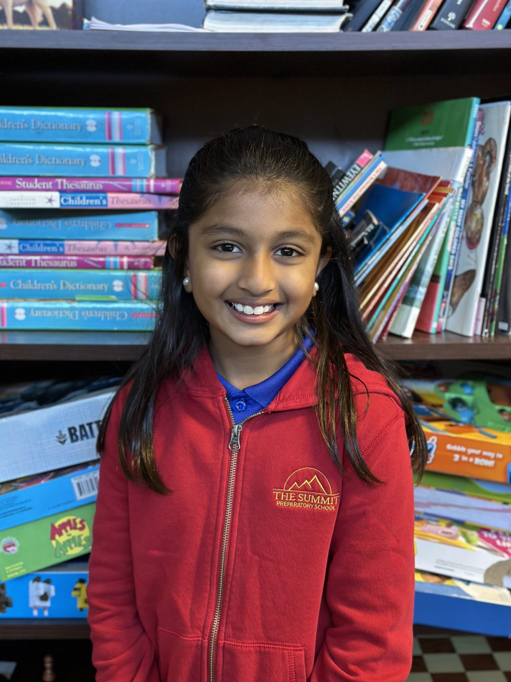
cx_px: 256
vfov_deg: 39.7
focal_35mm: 48
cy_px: 341
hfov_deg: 30.3
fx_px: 945
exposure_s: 1/60
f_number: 1.78
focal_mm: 6.86
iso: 320
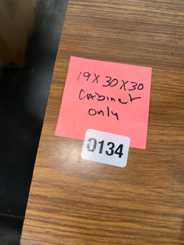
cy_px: 122
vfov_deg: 71.6
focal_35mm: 24
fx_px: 170
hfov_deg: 56.8
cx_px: 92
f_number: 1.78
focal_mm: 6.76
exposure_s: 1/15
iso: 50
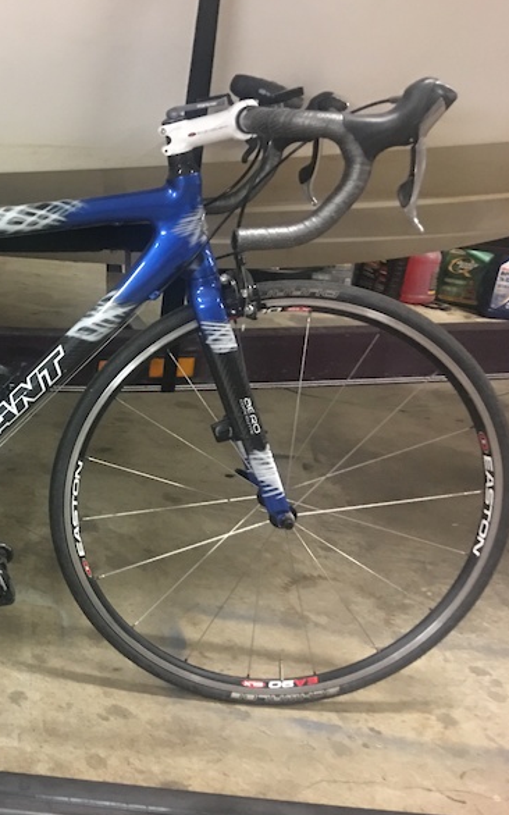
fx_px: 933
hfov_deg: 28.1
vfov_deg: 47.2
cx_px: -38
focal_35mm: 42
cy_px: 410
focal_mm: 4.15
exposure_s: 1/4
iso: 80
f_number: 2.2
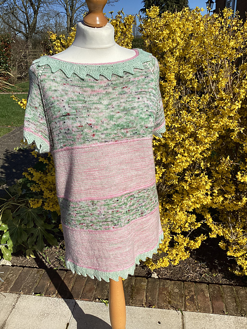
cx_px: 124
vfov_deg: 58.4
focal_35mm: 31
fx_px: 295
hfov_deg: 45.4
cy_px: 164
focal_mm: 3.3
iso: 25
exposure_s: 1/2551
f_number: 2.4
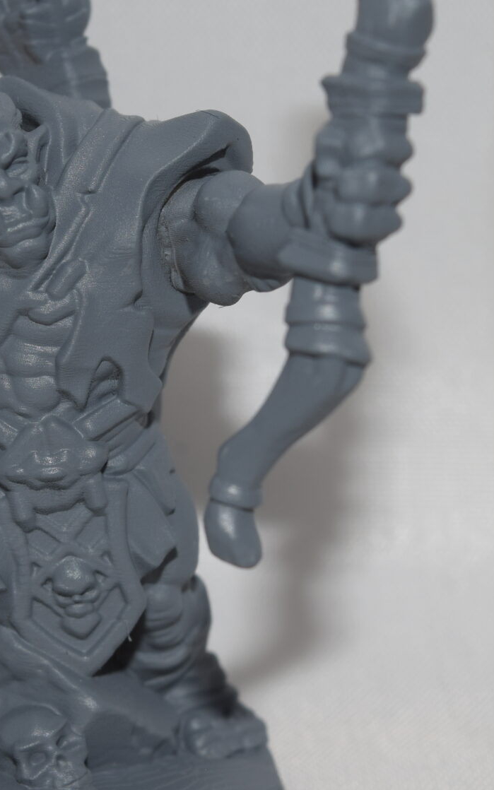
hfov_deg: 8.9
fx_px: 3166
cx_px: -16
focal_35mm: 147
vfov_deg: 14.2
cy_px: 342
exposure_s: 1/60
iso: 100
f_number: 10
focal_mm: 42
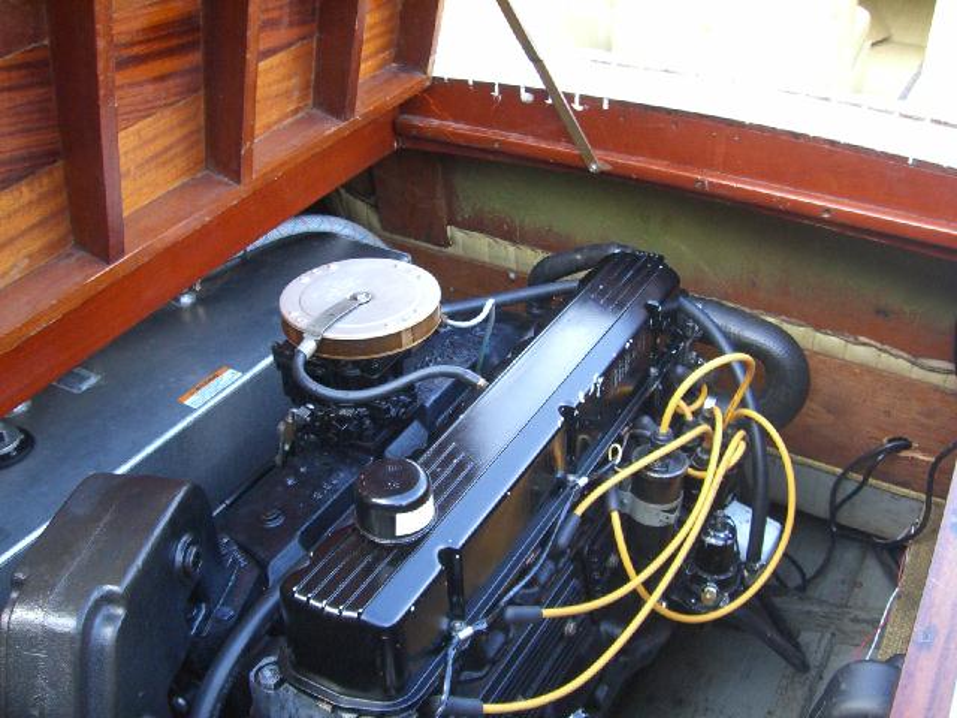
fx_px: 1051
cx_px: 478
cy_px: 359
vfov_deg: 37.7
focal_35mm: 38
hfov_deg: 49.0
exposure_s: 1/80
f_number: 2.7
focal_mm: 6.2
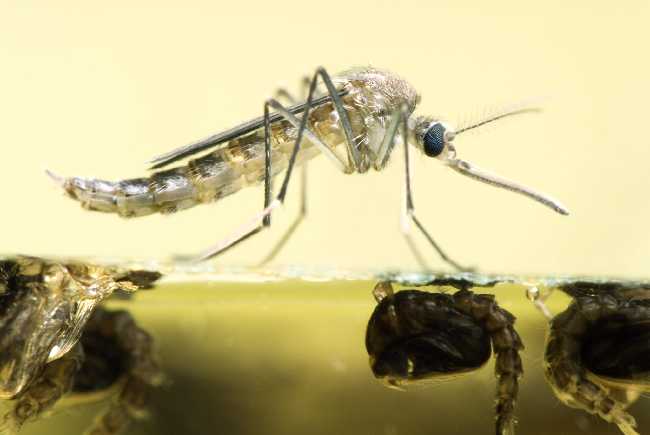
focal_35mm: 158
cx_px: 325
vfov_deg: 8.7
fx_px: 2847
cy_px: 218
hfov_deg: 13.0
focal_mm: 105
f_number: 32
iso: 160
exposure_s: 1/250
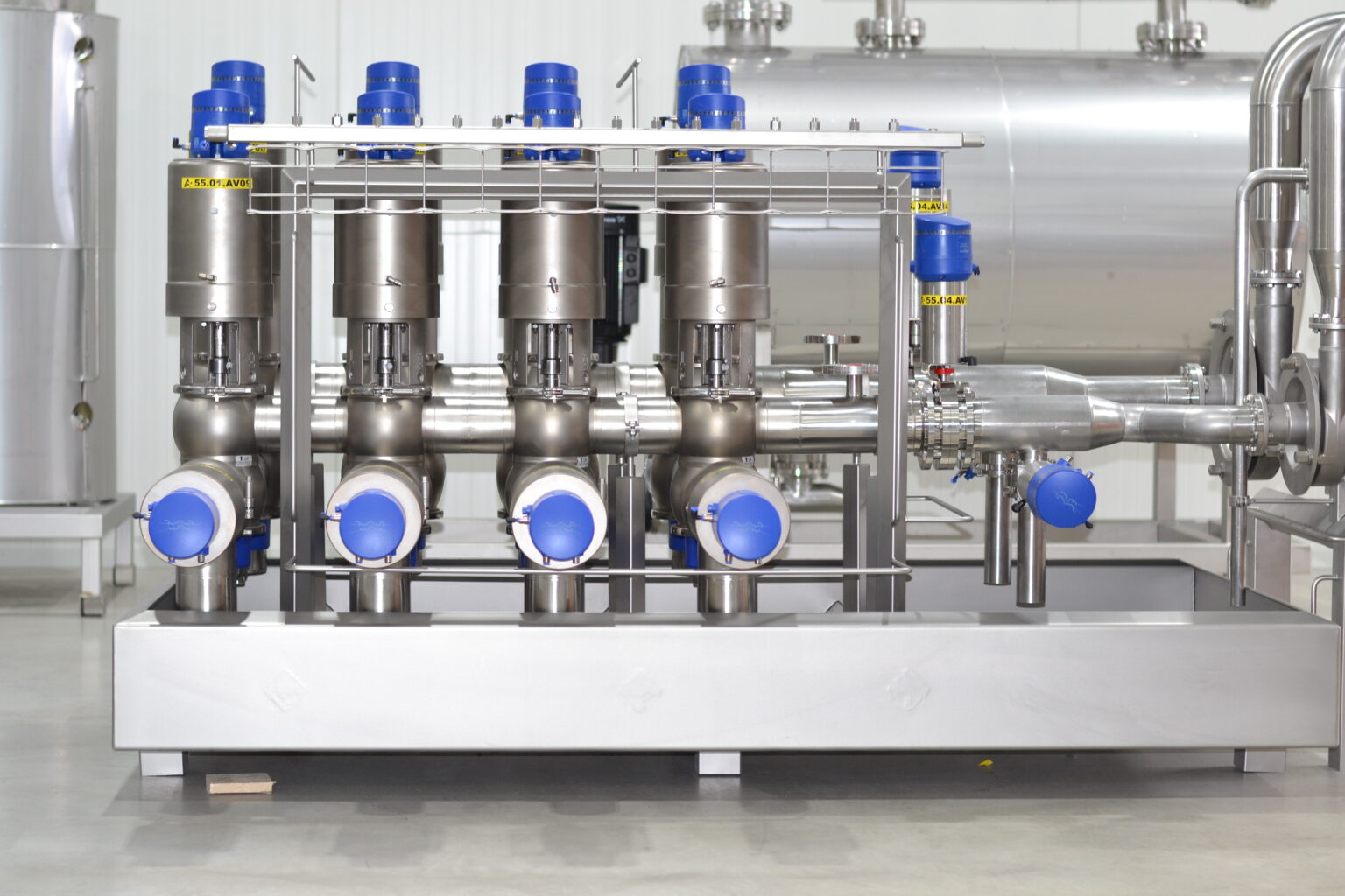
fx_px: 2802
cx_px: 672
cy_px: 448
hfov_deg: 27.0
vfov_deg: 18.2
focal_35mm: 75
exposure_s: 1/60
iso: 400
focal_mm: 50
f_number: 2.8
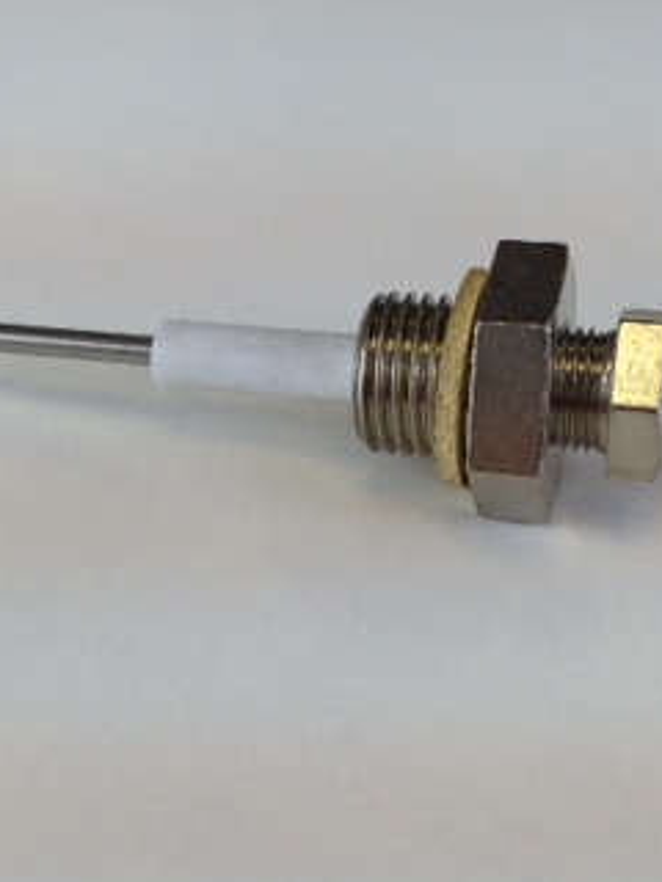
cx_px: 212
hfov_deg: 22.2
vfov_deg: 29.3
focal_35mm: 66
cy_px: 369
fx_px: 1683
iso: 50
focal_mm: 4.13
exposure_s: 1/205
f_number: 2.4
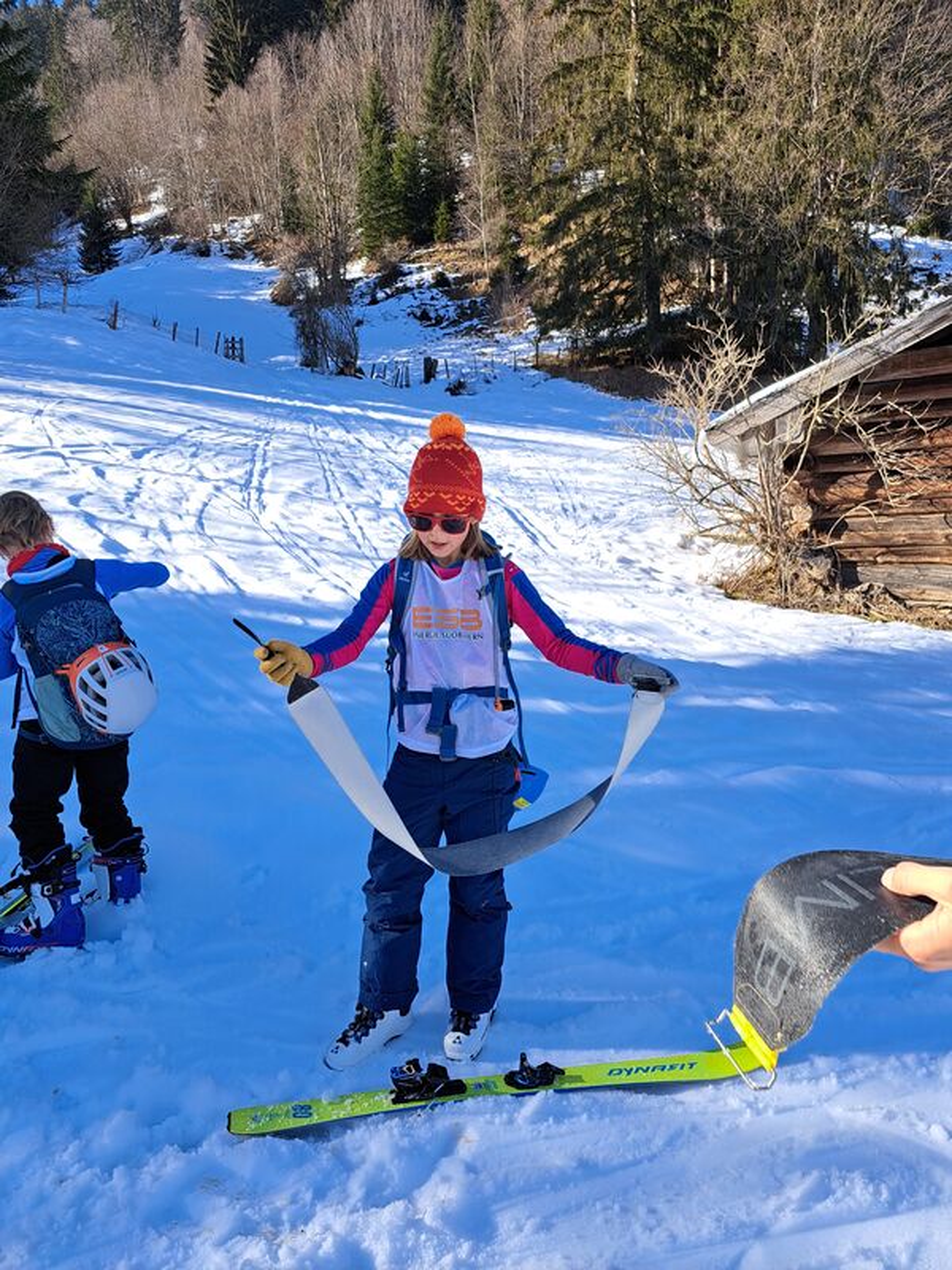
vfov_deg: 71.6
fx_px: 880
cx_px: 476
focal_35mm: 24
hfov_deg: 56.8
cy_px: 635
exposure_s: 1/585
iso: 50
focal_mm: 5.23
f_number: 1.8
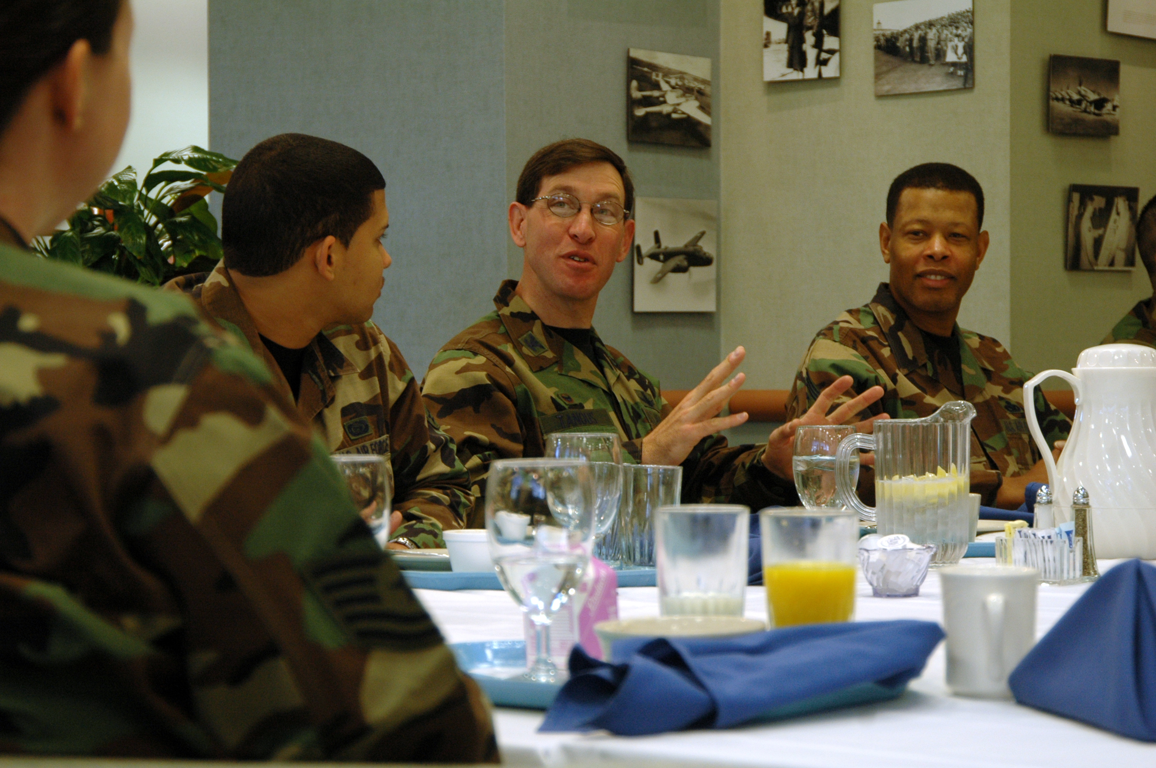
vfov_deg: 14.7
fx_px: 2984
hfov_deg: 21.9
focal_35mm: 93
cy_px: 384
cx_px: 578
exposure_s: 1/30
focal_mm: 62
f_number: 5.3
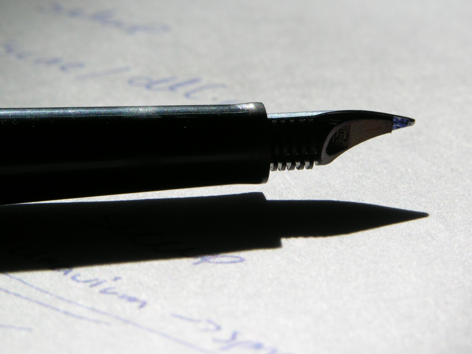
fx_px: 3586
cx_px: 273
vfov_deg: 5.7
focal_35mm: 263
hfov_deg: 7.5
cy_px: 160
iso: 50
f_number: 7.3
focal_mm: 56.7
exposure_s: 1/214
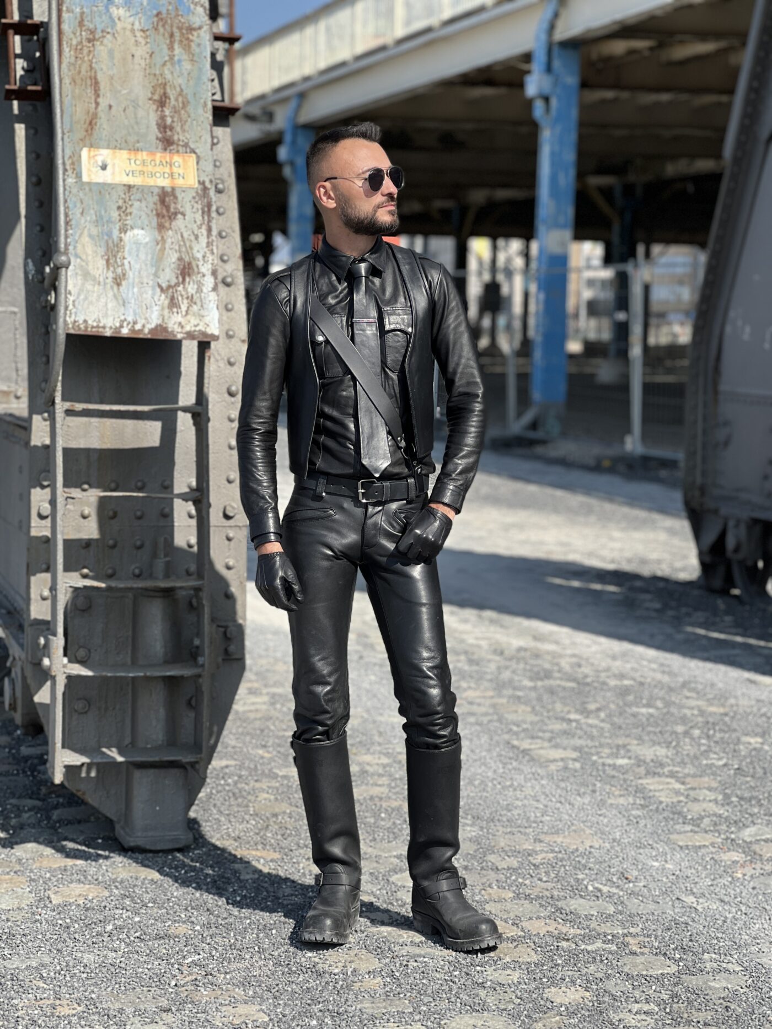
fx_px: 2290
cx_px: 386
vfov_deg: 25.3
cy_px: 514
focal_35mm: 77
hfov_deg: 19.1
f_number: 2.8
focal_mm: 9
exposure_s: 1/518
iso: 32
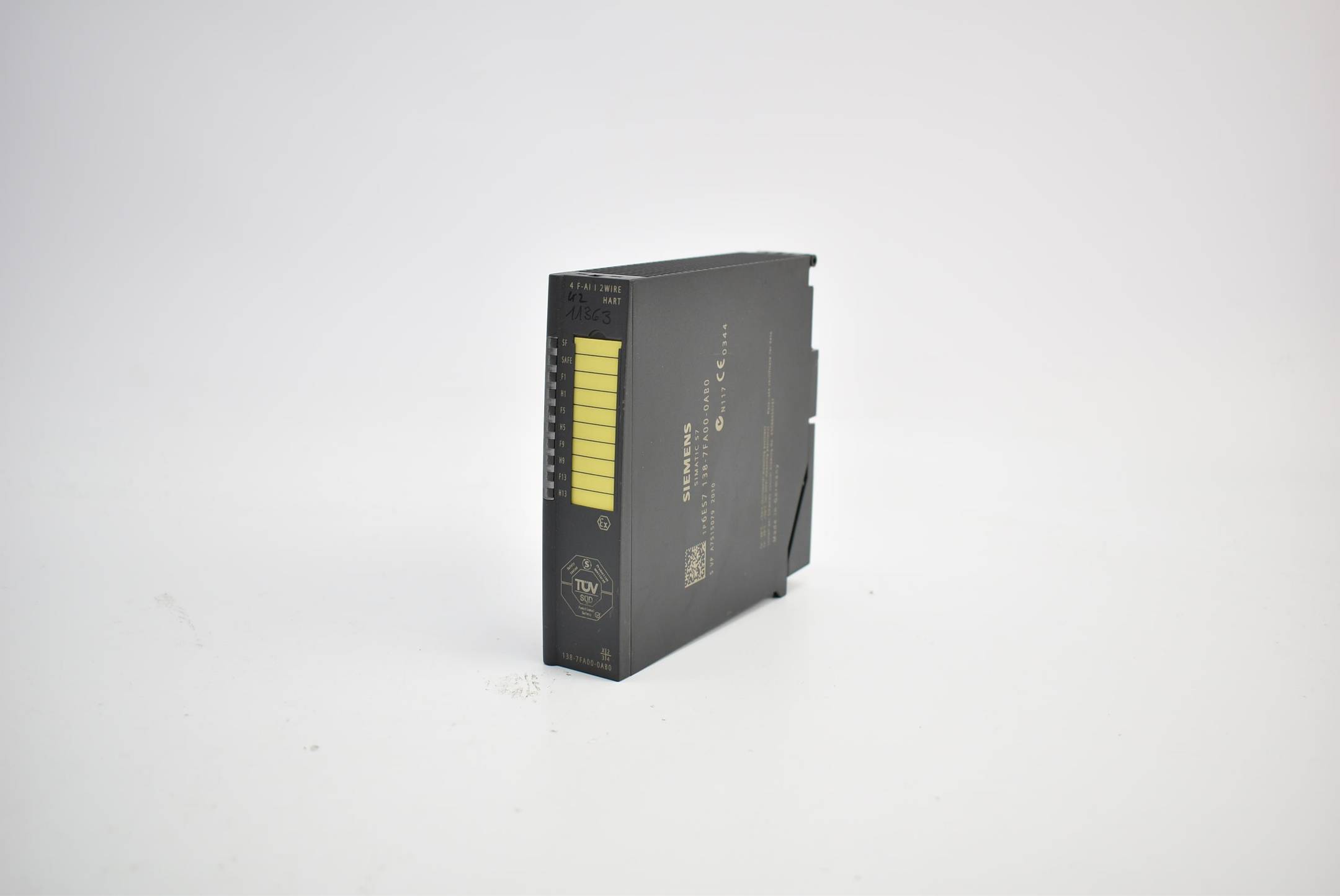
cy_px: 448
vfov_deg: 38.4
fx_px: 1285
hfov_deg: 55.1
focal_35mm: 34
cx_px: 670
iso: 100
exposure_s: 1/40
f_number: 3.8
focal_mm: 23
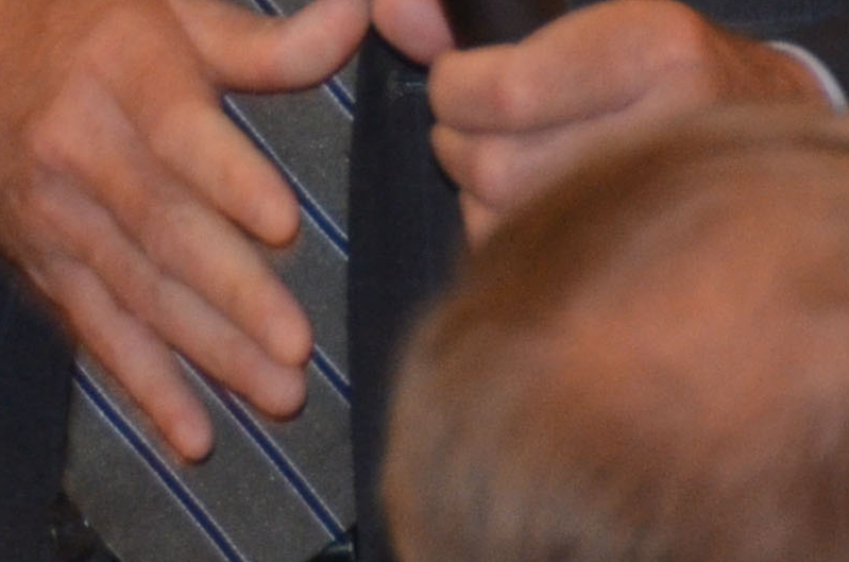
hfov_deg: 1.5
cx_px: -243
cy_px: -812
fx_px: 32638
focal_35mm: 1387
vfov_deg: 1.0
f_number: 5.6
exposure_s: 1/60
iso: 800
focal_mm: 150
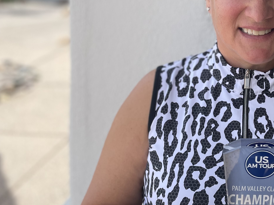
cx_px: 246
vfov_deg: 25.1
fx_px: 443
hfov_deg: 32.6
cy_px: 12
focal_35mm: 56
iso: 50
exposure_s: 1/2257
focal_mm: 4.2
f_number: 1.6
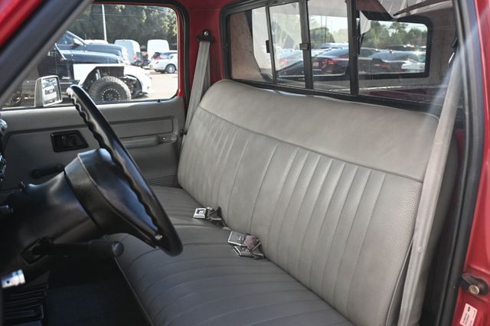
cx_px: 245
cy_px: 163
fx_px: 408
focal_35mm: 30
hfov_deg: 62.0
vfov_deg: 43.6
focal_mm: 20
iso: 360
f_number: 4
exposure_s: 1/250
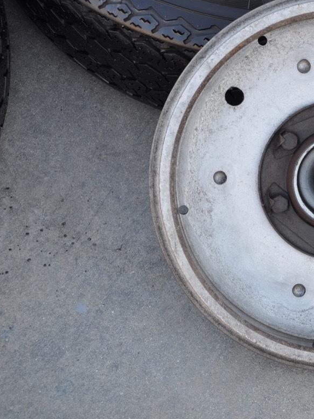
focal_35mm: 147
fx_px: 1779
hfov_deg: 10.0
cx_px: 306
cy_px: 192
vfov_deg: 13.4
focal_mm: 62
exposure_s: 1/100
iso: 400
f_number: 5.3
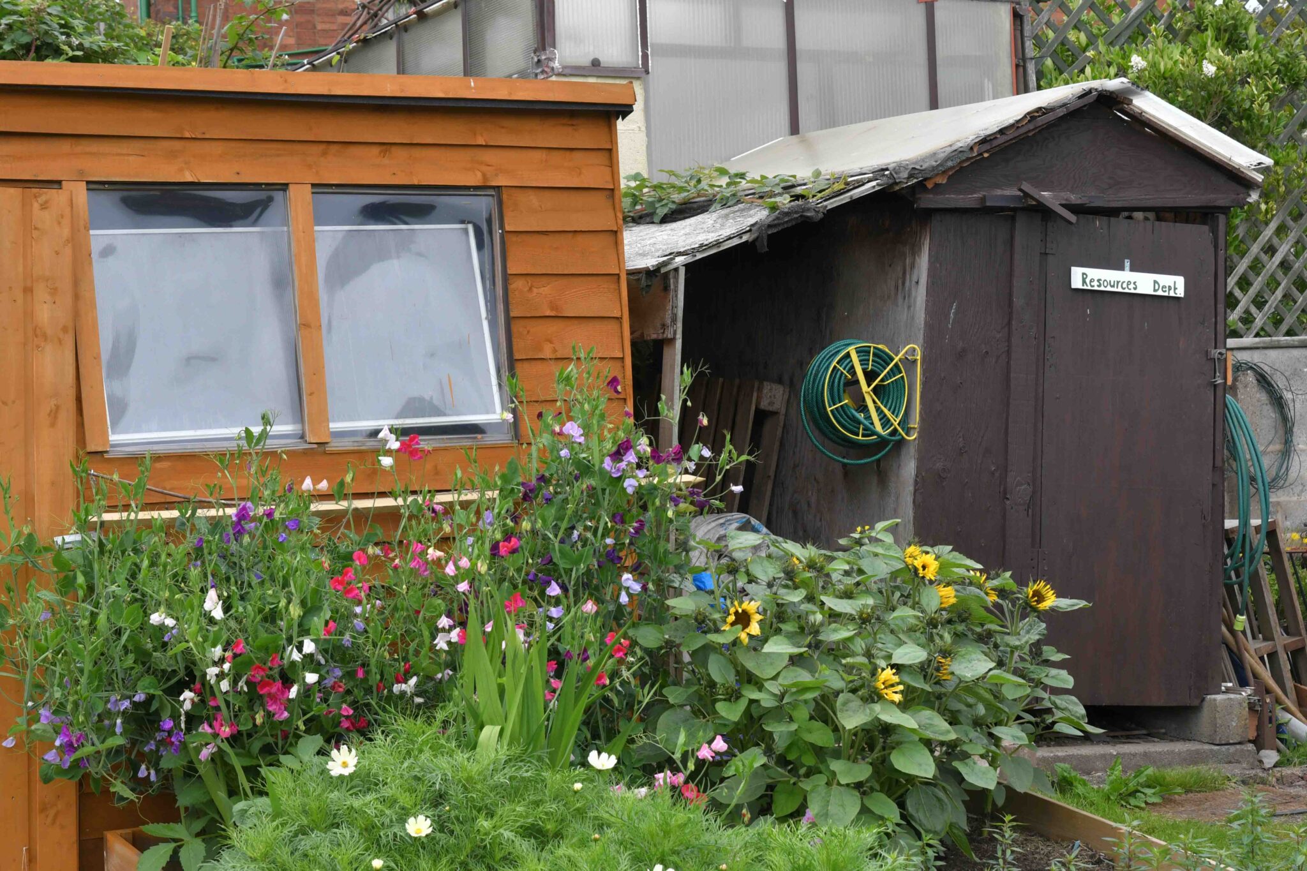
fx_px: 2069
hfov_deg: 35.1
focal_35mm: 57
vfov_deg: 23.8
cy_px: 436
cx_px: 654
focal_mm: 38
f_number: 7.1
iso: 400
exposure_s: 1/320
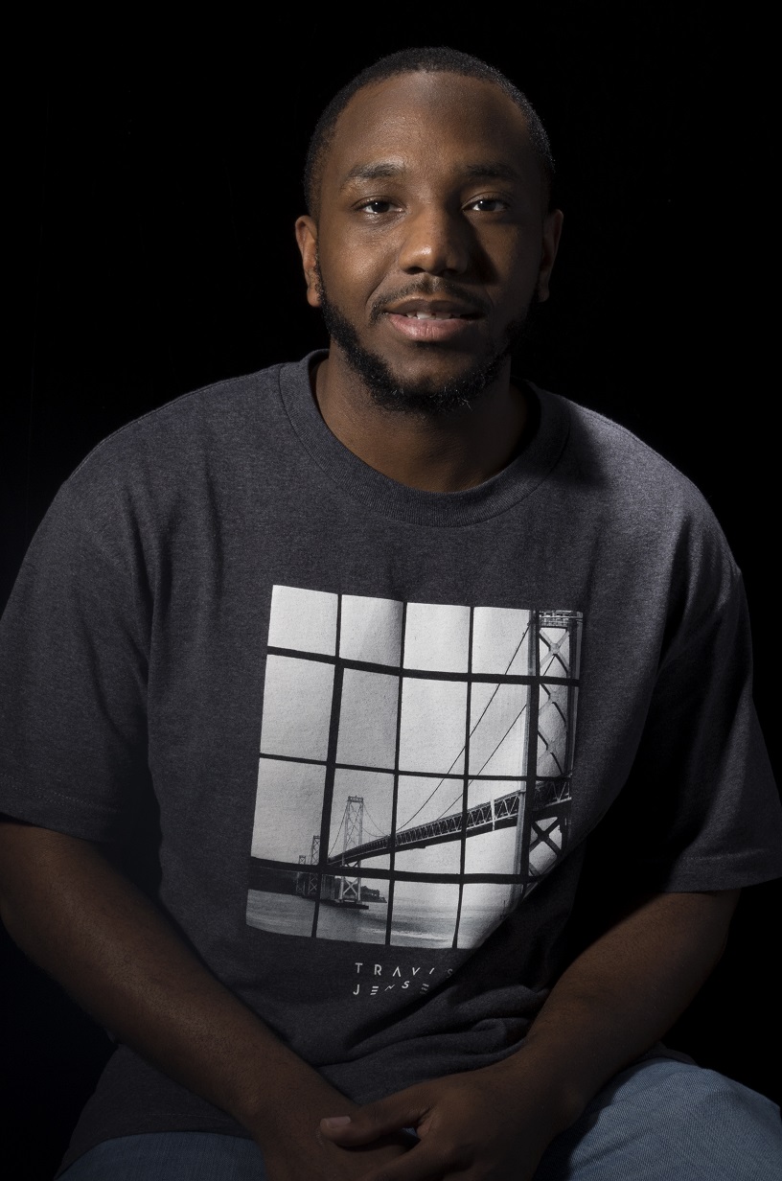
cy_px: 590
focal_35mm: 82
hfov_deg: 16.6
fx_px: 2684
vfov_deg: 24.8
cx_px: 391
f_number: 20
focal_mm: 55
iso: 400
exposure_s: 1/60
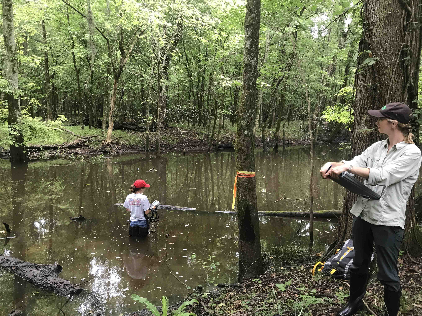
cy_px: 158
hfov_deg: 63.4
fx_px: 341
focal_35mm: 28
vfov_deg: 49.7
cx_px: 211
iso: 32
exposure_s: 1/24
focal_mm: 3.99
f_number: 1.8
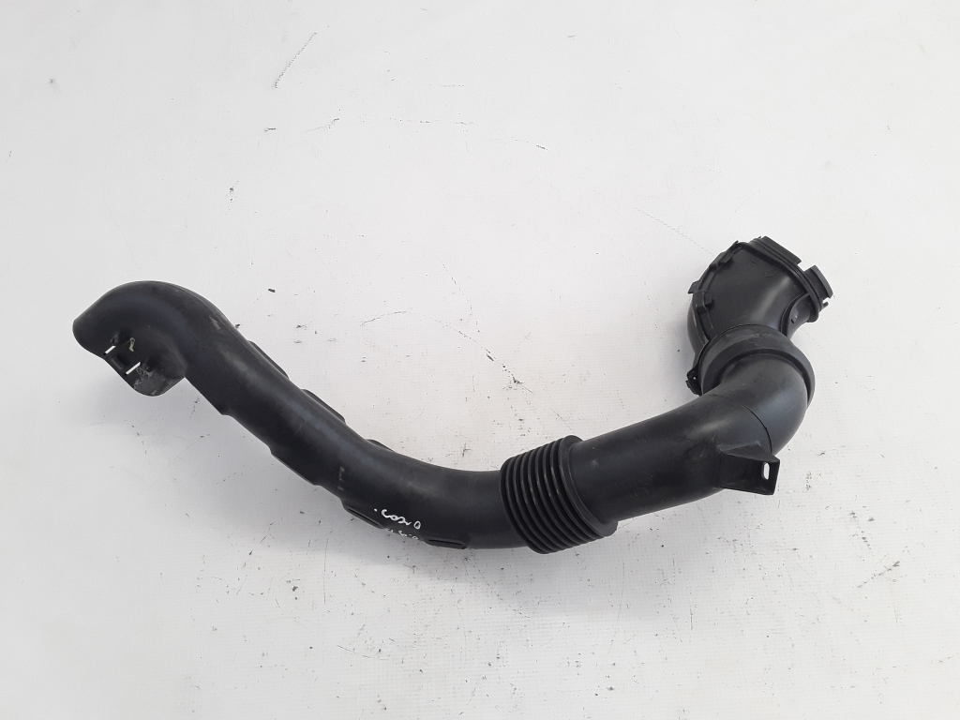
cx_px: 480
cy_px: 360
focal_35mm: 27
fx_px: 749
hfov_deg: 65.3
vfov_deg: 51.4
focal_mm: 2.91
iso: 64
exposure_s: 1/33
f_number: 1.9
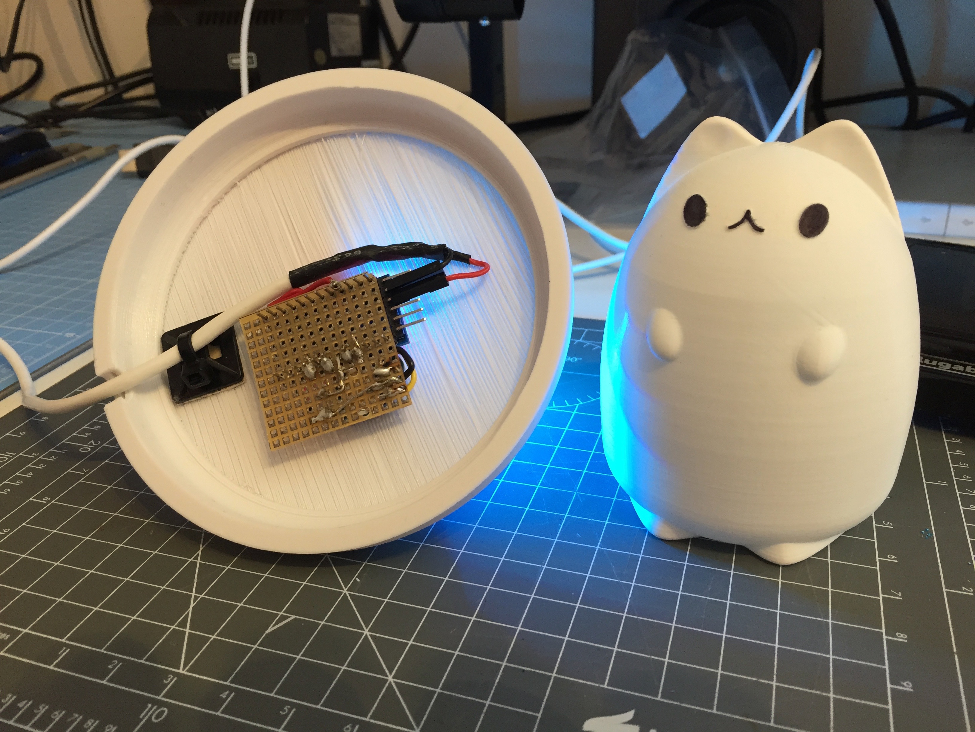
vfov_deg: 48.2
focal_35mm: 29
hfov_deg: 61.7
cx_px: 488
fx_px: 817
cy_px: 366
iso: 125
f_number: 2.2
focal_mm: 4.15
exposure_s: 1/33
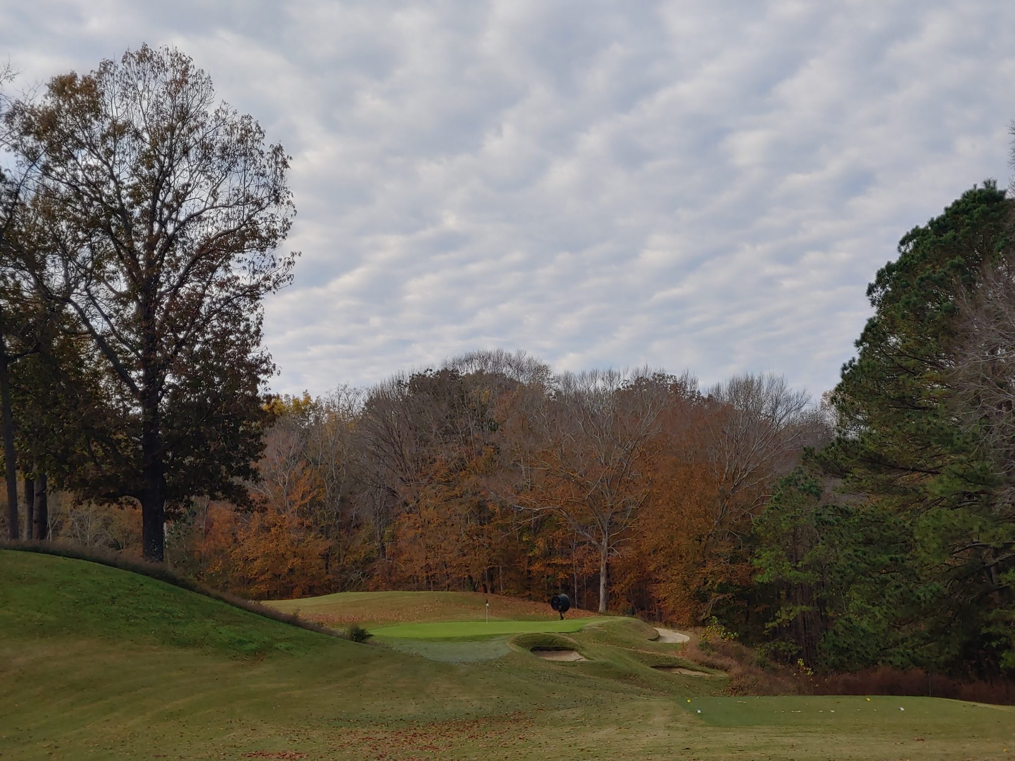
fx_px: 1759
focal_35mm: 60
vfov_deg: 24.4
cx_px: 508
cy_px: 380
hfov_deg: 32.2
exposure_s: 1/595
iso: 50
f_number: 2.4
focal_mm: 5.88
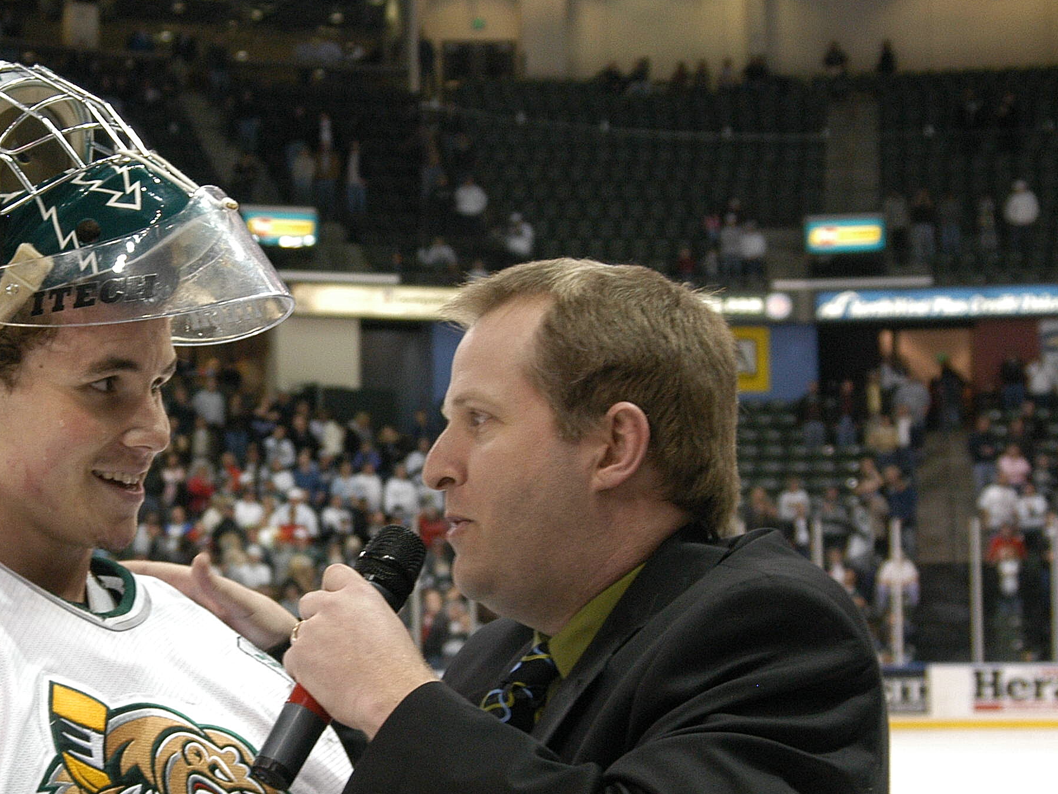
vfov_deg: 16.1
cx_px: 325
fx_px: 2812
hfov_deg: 21.2
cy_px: 446
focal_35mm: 92
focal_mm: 38
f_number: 5
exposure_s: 1/90
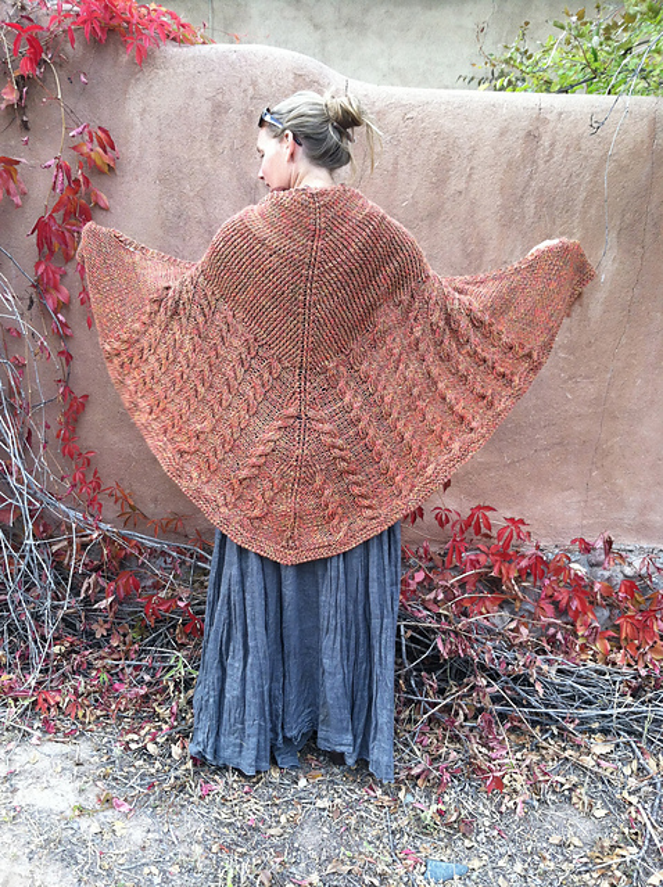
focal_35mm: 35
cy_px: 444
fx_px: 896
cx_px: 332
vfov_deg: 52.7
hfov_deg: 40.6
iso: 100
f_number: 2.8
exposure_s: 1/60
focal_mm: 3.85
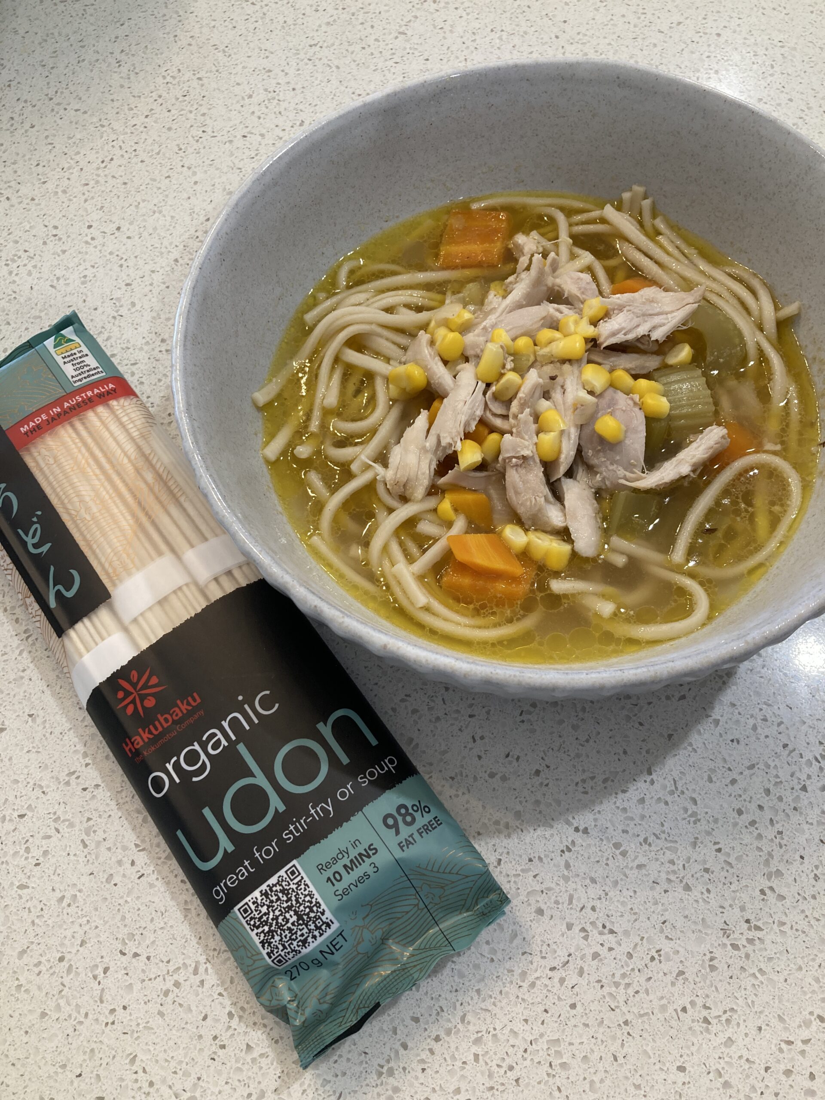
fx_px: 890
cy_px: 550
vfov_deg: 63.4
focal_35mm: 28
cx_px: 412
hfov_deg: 49.7
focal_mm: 3.99
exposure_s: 1/50
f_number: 1.8
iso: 80
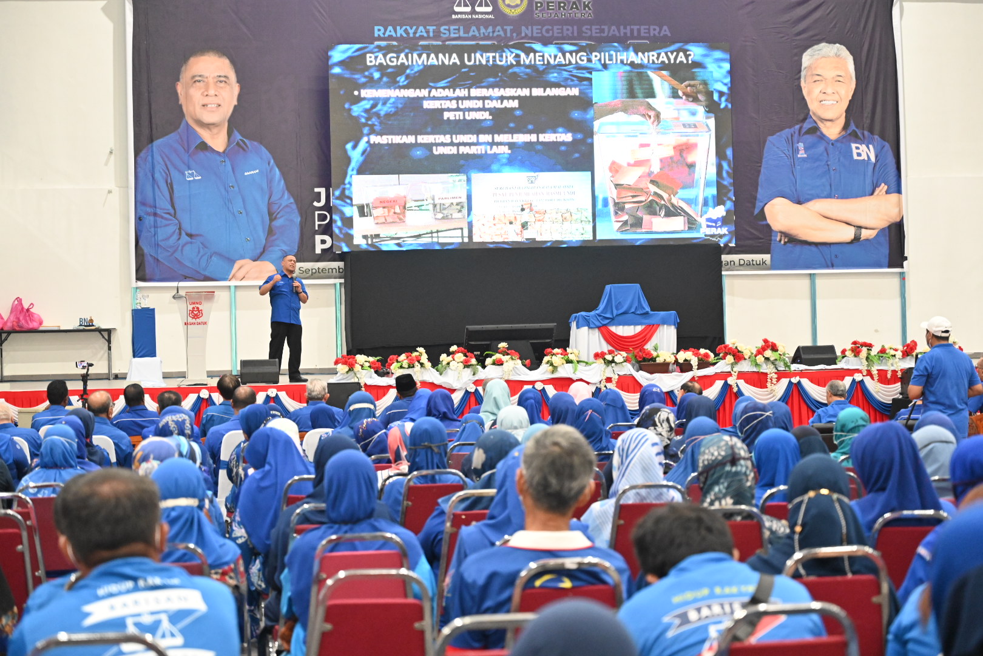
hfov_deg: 28.8
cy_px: 328
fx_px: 1911
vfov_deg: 19.5
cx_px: 492
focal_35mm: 70
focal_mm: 70
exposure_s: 1/100
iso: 4000
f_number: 4.5
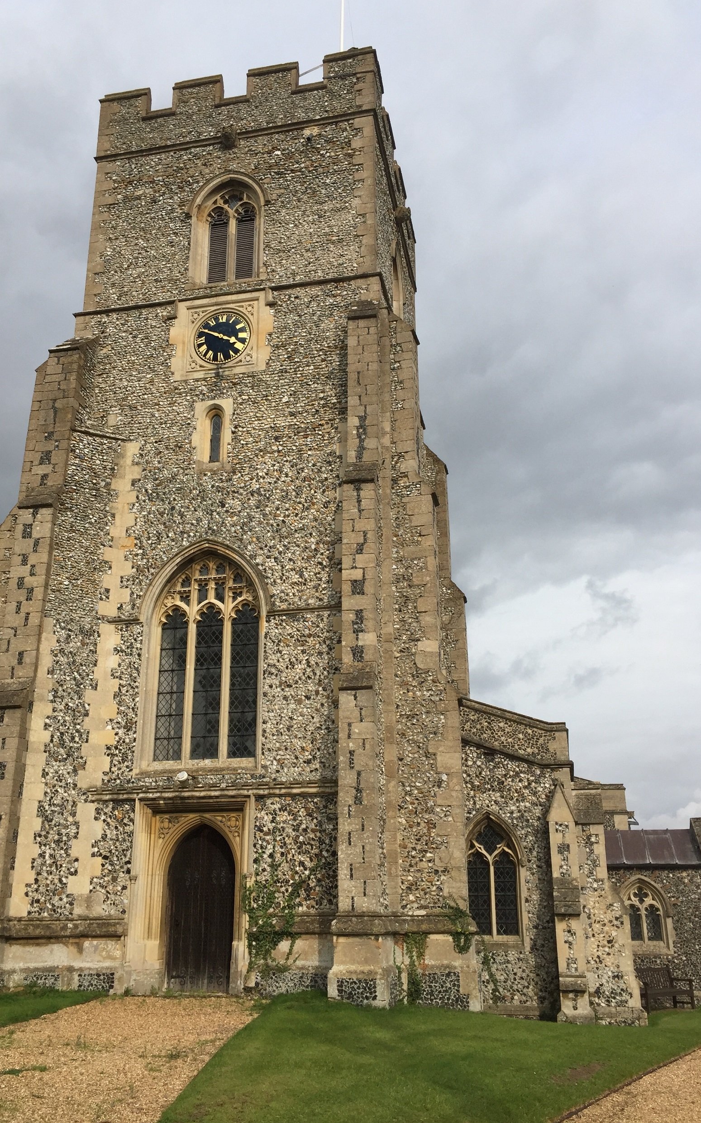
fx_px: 948
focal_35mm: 31
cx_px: 330
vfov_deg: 61.2
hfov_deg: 40.6
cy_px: 558
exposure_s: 1/2083
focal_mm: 4.15
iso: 32
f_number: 2.2
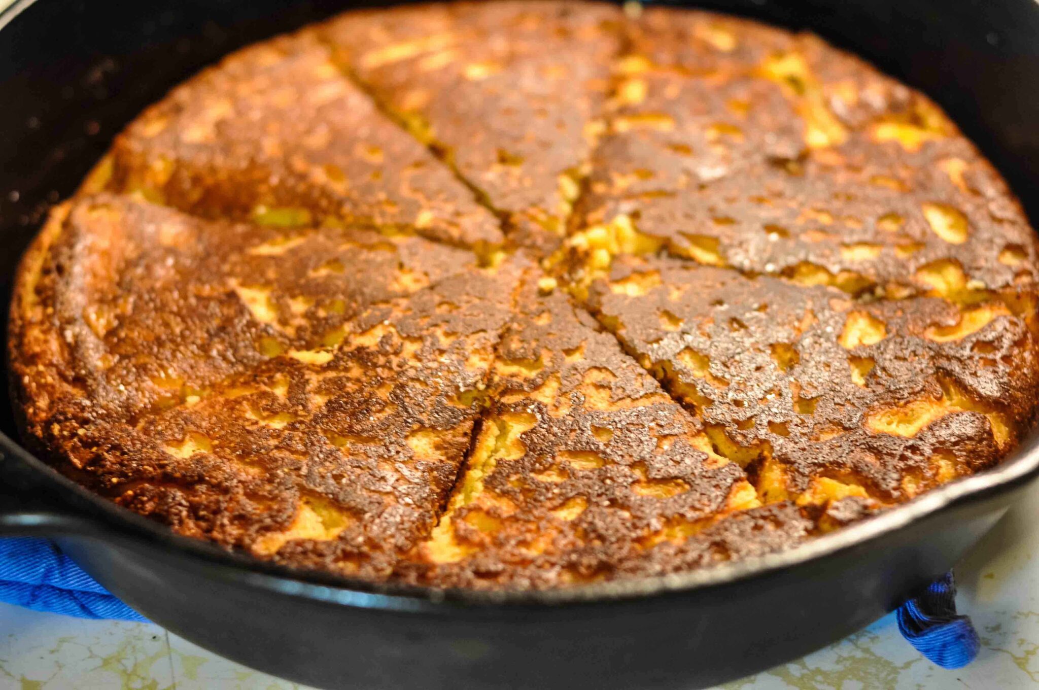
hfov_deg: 27.0
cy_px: 345
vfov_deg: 18.1
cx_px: 520
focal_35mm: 75
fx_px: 2162
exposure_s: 1/15
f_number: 3.2
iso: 800
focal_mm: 50
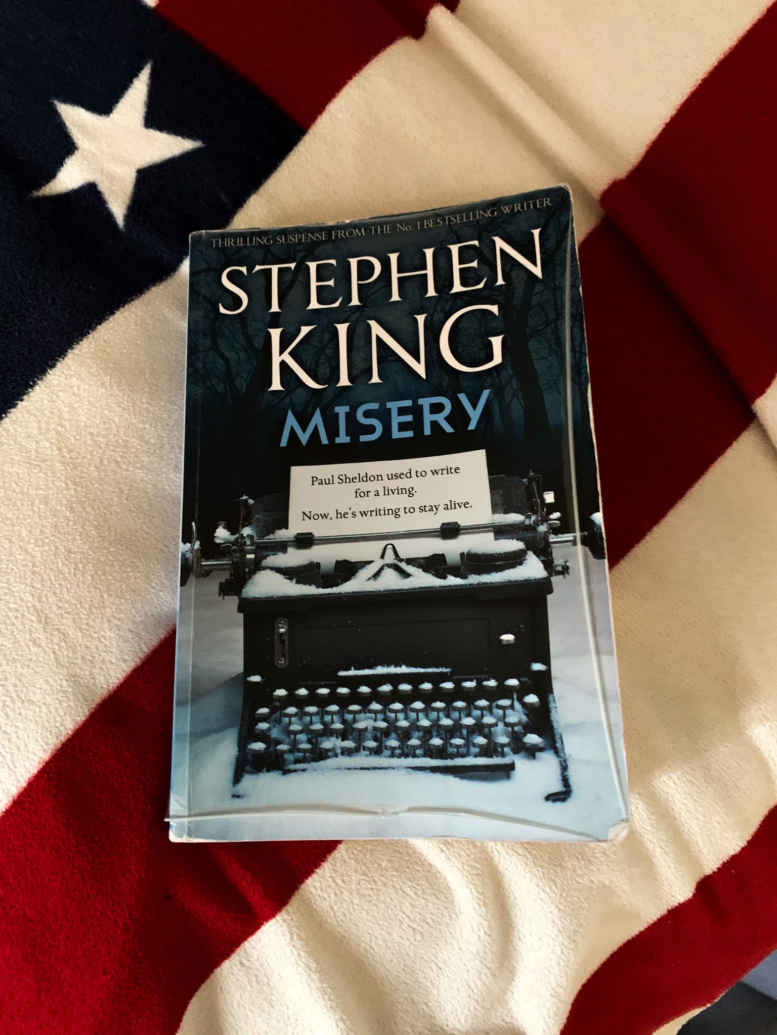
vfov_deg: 67.3
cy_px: 518
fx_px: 778
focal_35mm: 26
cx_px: 388
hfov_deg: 53.1
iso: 640
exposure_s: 1/30
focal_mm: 4.25
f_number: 1.8
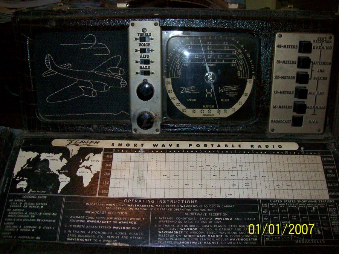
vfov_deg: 39.6
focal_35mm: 36
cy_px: 127
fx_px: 352
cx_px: 170
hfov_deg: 51.4
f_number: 2.7
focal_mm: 6
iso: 400
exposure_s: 1/128
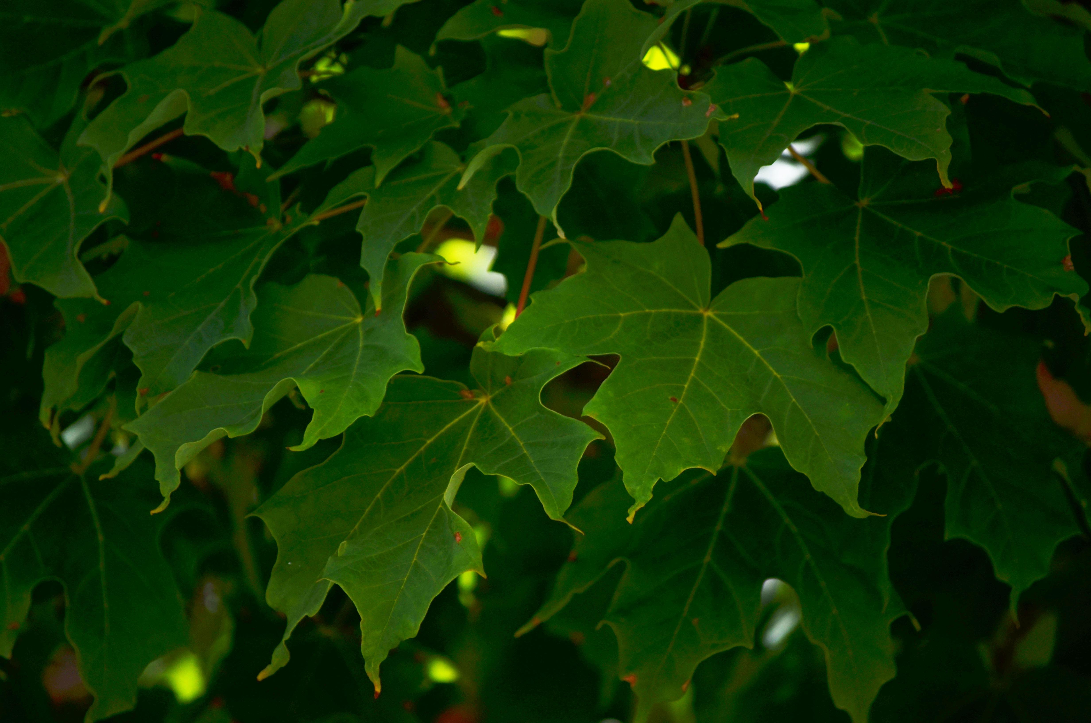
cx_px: 546
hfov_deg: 7.6
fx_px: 8166
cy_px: 362
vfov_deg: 5.1
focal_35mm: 270
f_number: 5.6
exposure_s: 1/1600
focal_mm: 180
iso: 100
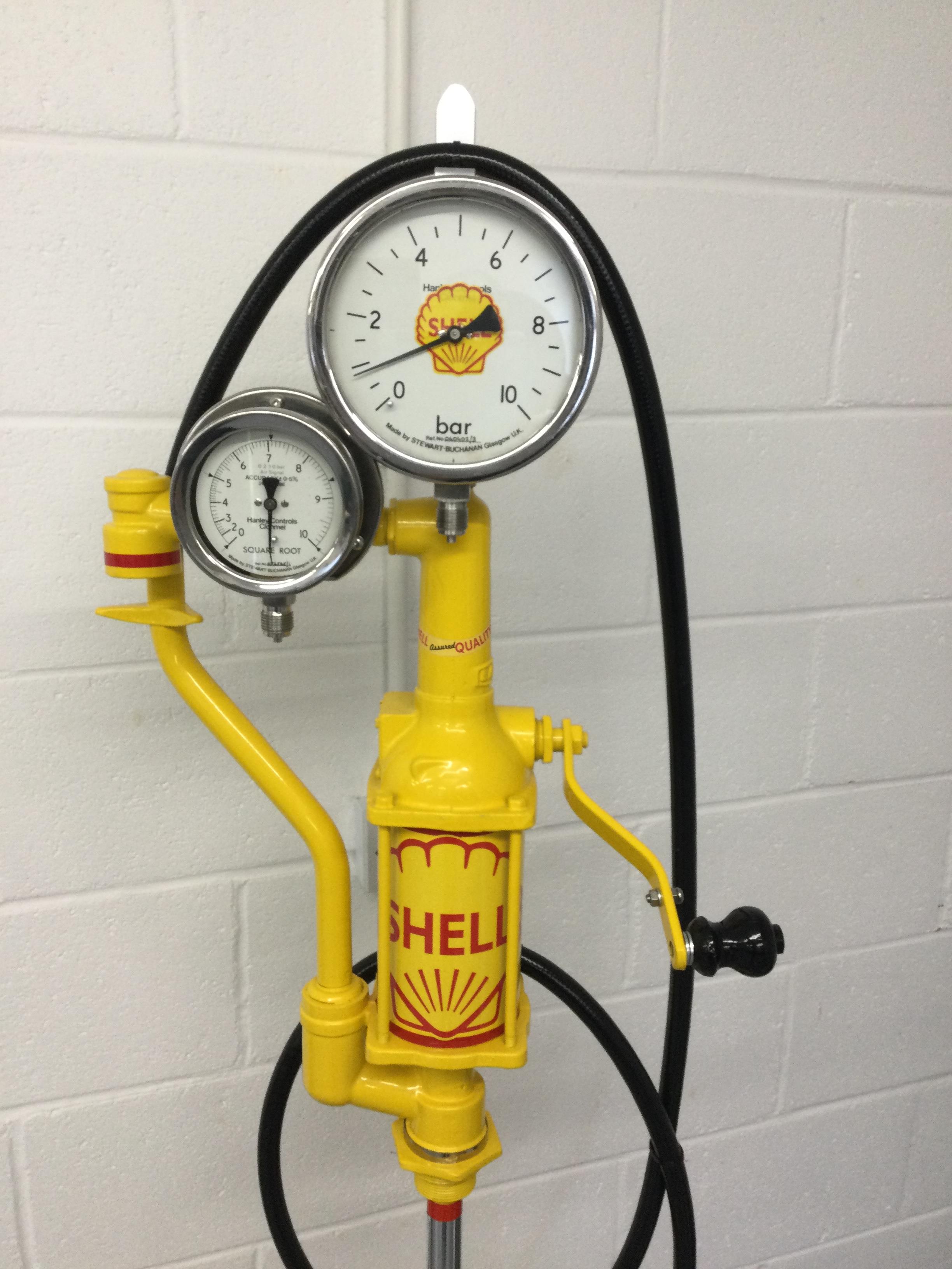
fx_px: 1137
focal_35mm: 31
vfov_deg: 58.4
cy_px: 634
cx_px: 476
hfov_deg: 45.4
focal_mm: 3.3
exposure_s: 1/33
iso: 80
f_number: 2.4
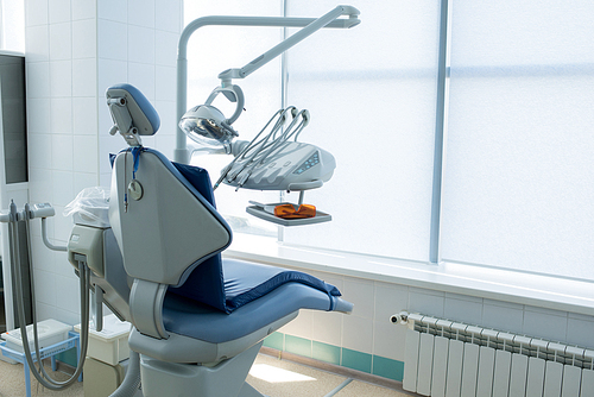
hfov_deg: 54.4
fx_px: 578
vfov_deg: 37.9
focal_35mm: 35
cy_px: 198
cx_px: 297
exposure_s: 1/160
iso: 400
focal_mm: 35
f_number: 4
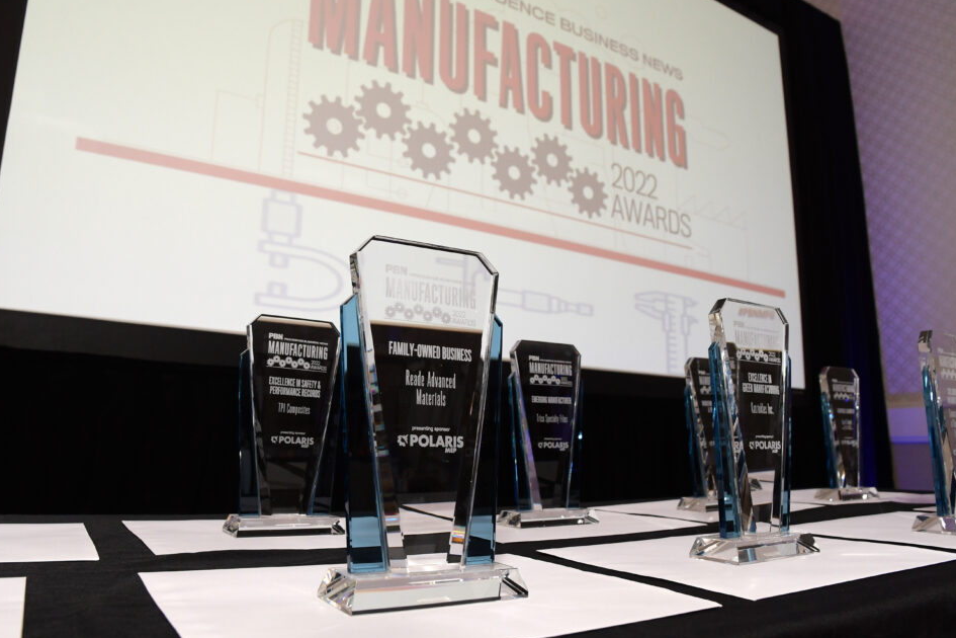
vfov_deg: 49.5
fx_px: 690
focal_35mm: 26
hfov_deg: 69.3
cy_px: 308
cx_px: 441
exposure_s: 1/80
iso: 1000
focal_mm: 16
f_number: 5.6
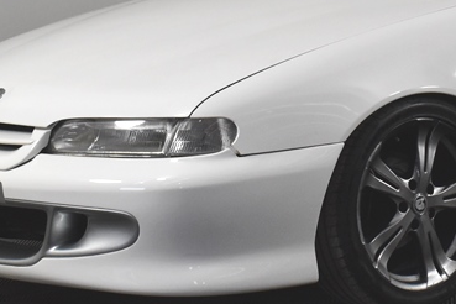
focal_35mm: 150
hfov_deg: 13.4
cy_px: 62
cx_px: 487
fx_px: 1900
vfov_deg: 9.1
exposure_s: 1/400
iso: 1600
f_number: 10
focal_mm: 36
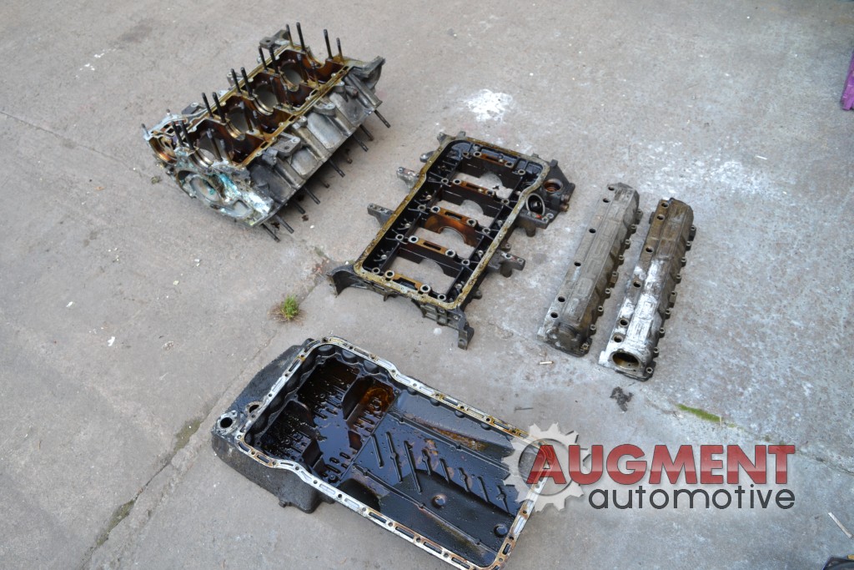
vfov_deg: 47.9
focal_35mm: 27
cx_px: 427
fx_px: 641
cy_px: 285
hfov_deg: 67.4
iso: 360
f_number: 5.6
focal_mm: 18
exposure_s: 1/125
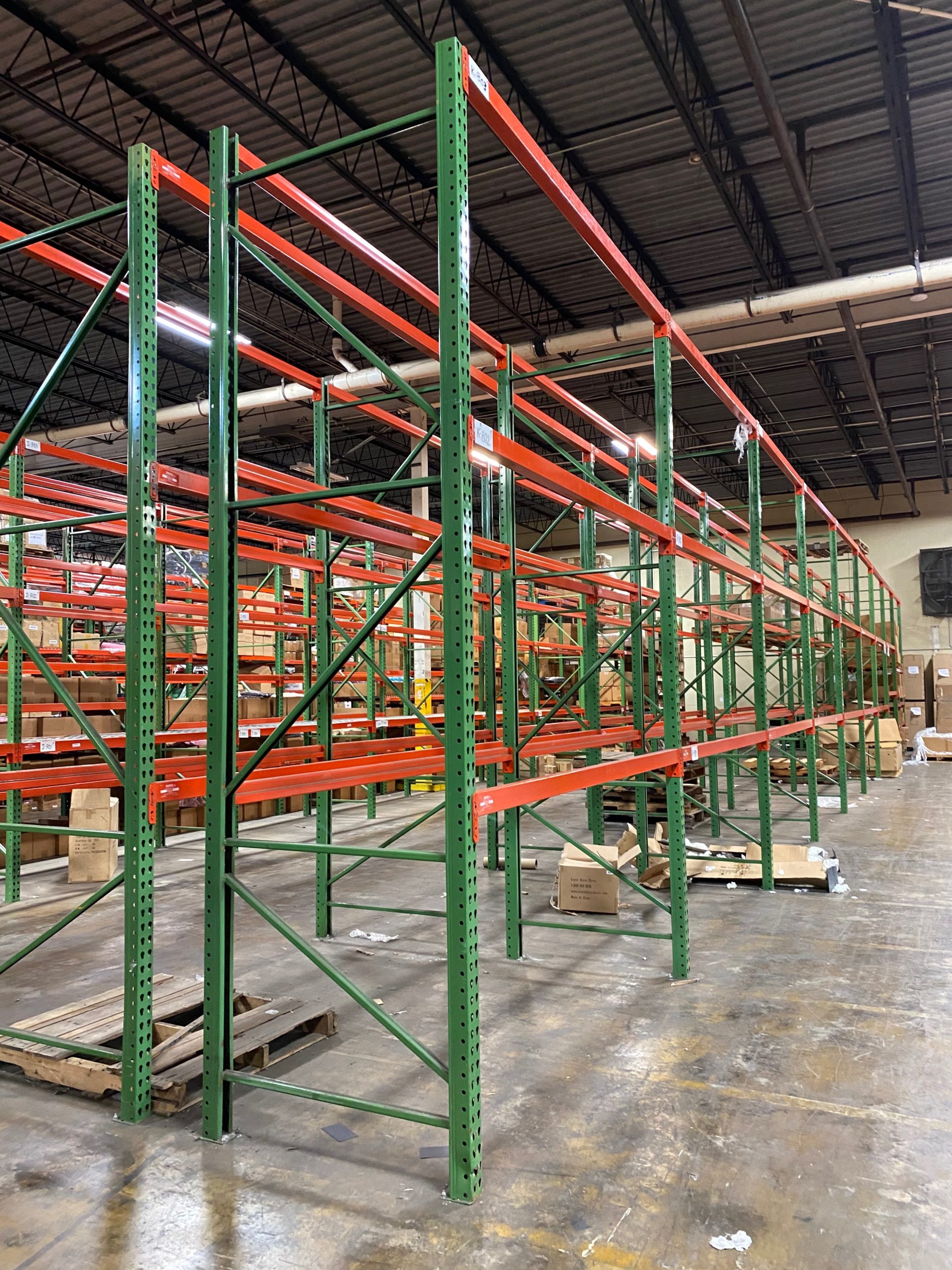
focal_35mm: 26
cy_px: 635
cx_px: 476
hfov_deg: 53.1
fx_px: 953
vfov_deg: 67.3
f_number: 1.8
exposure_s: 1/40
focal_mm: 4.25
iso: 500
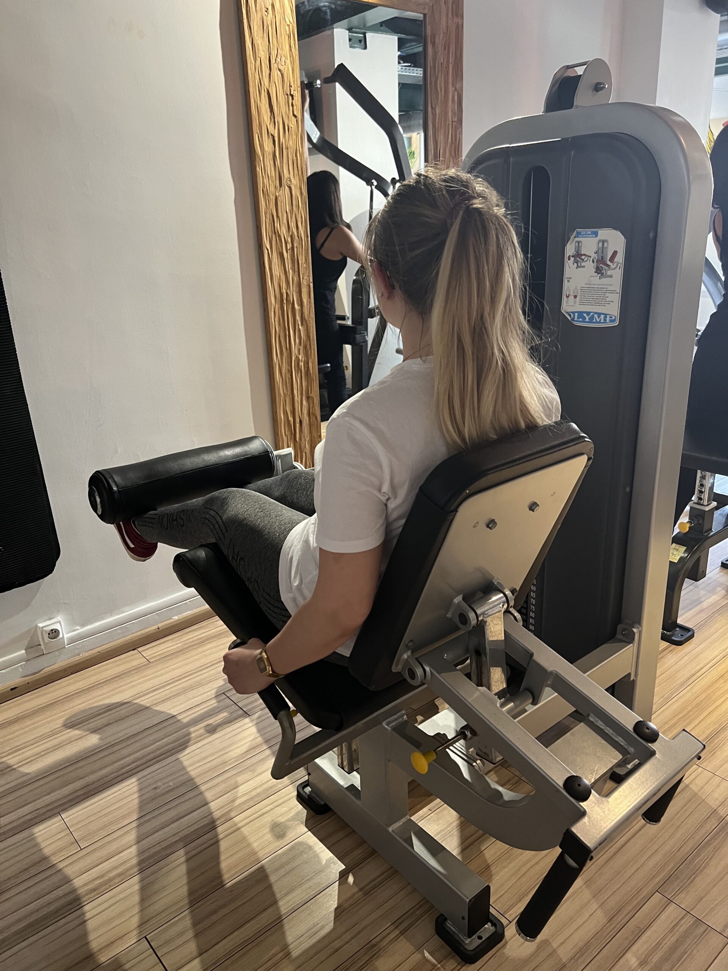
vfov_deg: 67.3
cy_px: 486
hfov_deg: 53.1
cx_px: 364
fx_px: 729
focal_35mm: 26
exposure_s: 1/50
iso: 320
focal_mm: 5.7
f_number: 1.5
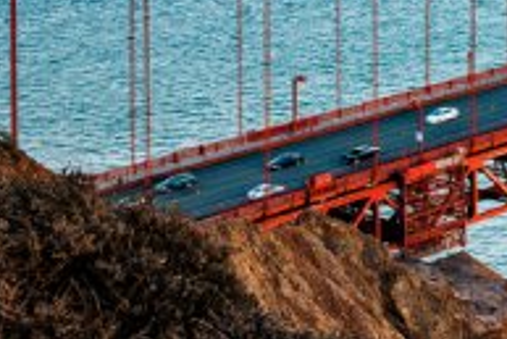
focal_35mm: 145
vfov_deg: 8.8
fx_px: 2044
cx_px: 988
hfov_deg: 12.6
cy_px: -380
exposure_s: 1/80
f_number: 11
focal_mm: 28
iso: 100
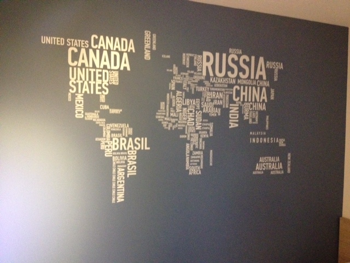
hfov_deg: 52.6
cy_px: 132
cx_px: 175
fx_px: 354
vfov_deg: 40.7
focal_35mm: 35
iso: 640
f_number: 2.4
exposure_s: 1/15
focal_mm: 4.28
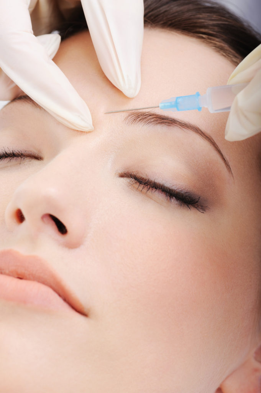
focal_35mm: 105
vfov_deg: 19.5
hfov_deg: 13.0
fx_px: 1144
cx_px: 130
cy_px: 196
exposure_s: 1/250
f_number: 10
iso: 200
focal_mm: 105
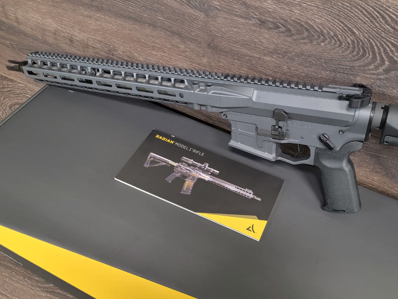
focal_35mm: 28
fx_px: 322
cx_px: 230
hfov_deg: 63.1
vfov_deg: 49.6
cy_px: 173
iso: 320
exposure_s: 1/40
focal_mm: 6.7
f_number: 1.8
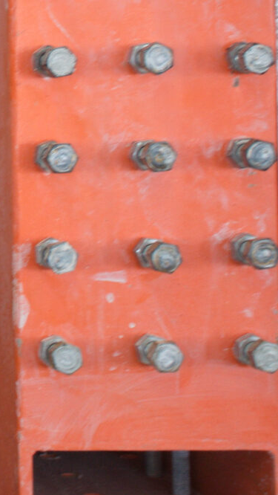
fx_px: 1959
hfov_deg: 7.6
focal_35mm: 150
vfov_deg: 14.2
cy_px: 42
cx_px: -375
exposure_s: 1/50
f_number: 4
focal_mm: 31
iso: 400
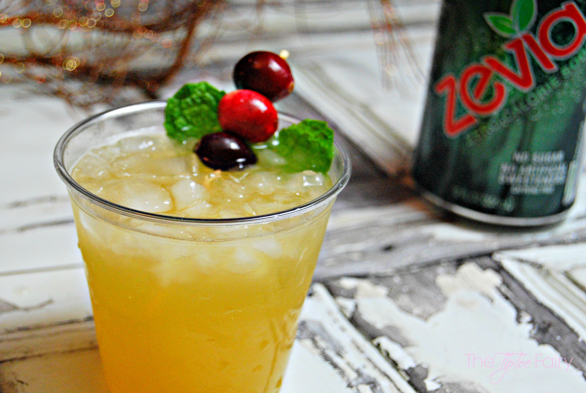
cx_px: 293
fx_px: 1345
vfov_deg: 16.6
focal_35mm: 82
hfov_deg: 24.6
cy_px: 196
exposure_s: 1/80
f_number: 5.6
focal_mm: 55
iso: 800
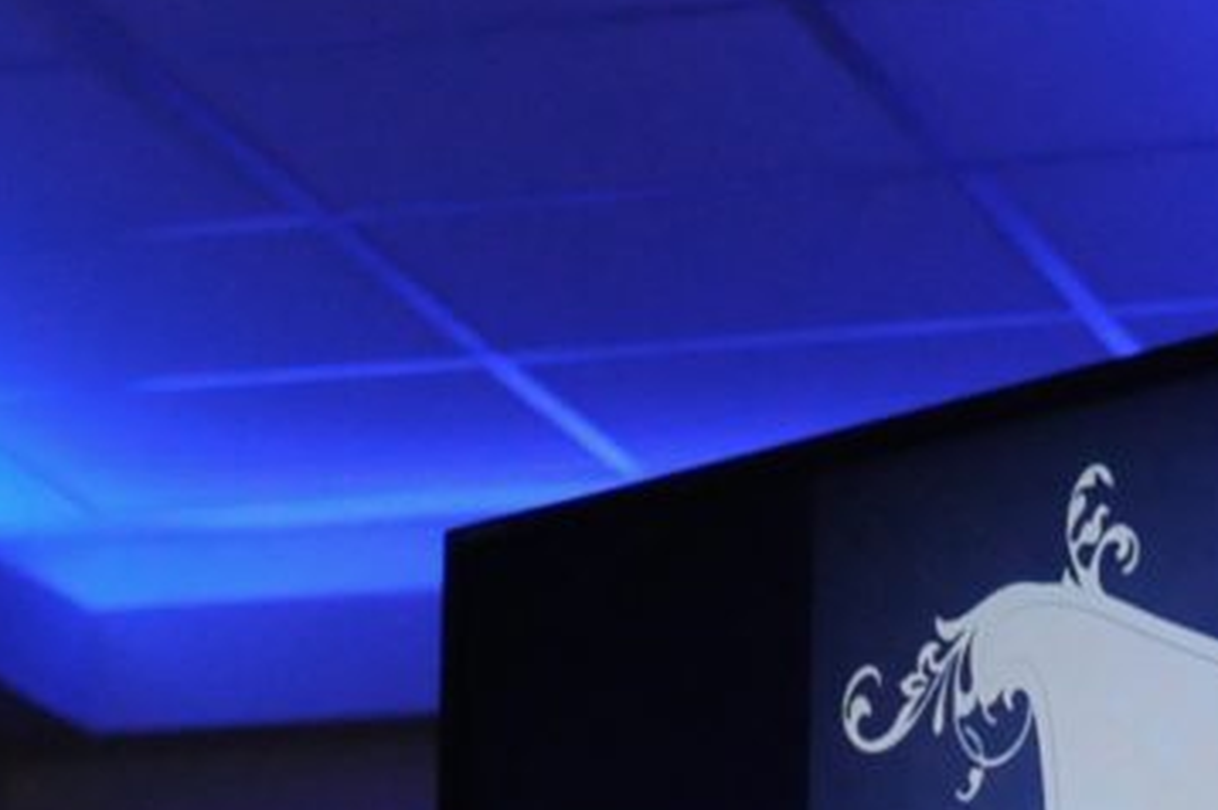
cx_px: 289
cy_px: 1862
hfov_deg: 7.1
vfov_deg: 4.6
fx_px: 9870
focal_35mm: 292
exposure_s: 1/100
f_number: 3.3
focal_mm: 34
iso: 1000
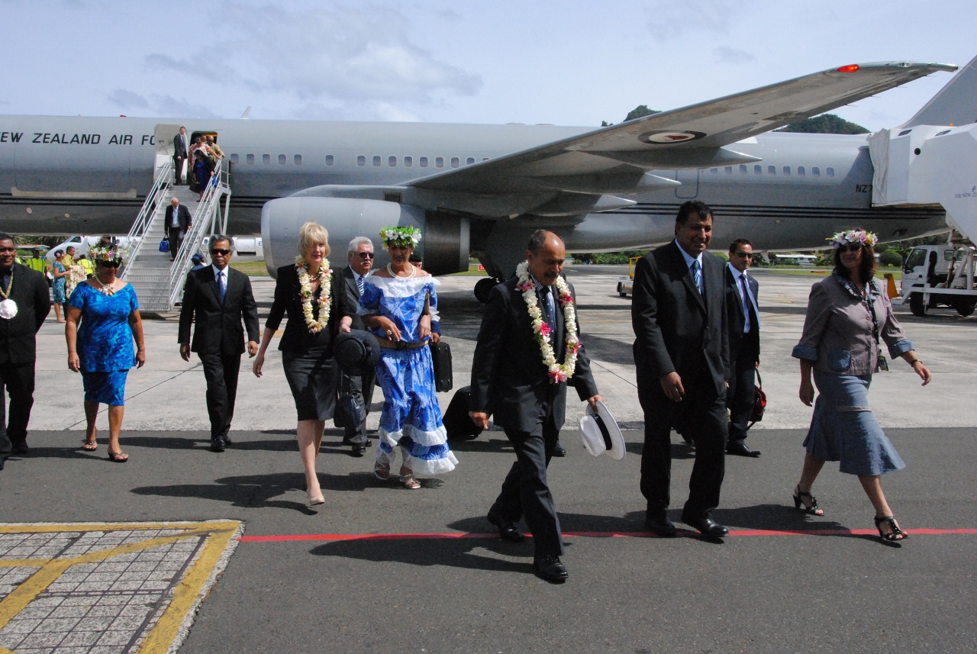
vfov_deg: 40.1
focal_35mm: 33
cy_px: 327
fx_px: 897
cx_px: 488
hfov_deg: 57.2
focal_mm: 22
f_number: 13
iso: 1600
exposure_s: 1/1600
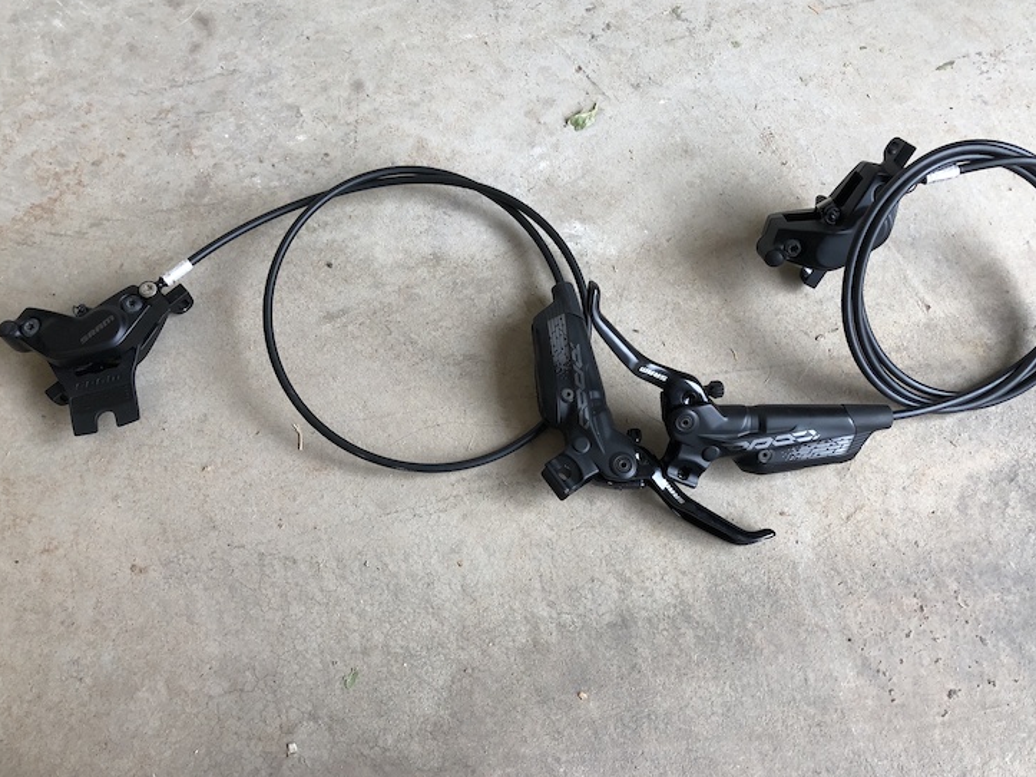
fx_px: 928
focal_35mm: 31
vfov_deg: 45.4
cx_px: 537
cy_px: 370
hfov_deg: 58.3
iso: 50
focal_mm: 4
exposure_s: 1/120
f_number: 1.8
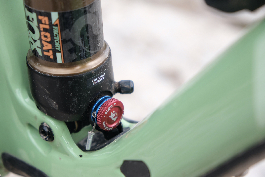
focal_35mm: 83
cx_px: 132
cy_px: 88
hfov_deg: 24.5
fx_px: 611
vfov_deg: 16.5
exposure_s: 1/500
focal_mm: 55
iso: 250
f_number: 4
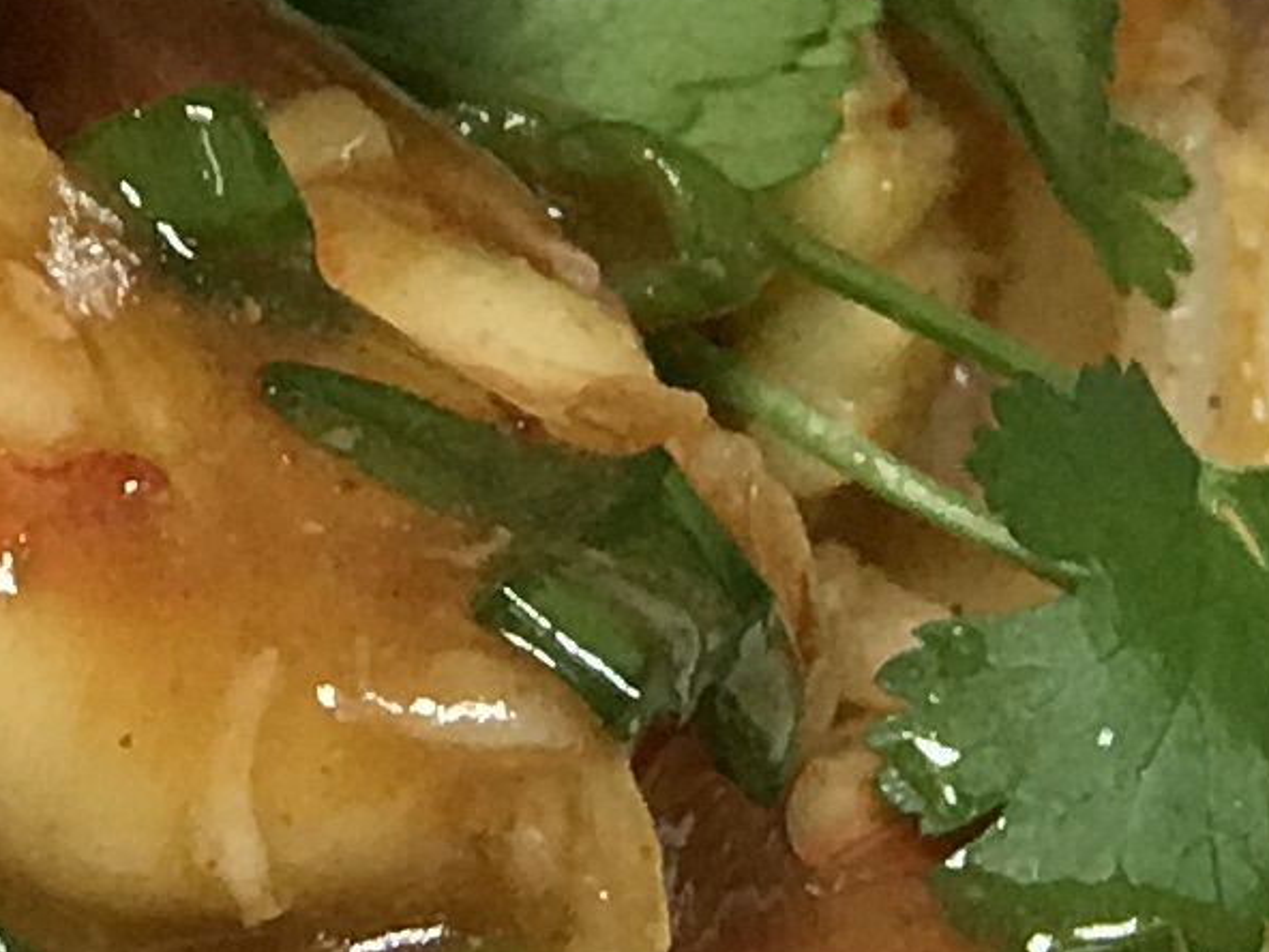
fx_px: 14224
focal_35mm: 388
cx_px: 442
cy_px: 242
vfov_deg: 3.8
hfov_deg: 5.1
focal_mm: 6.6
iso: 40
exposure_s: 1/50
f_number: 2.8
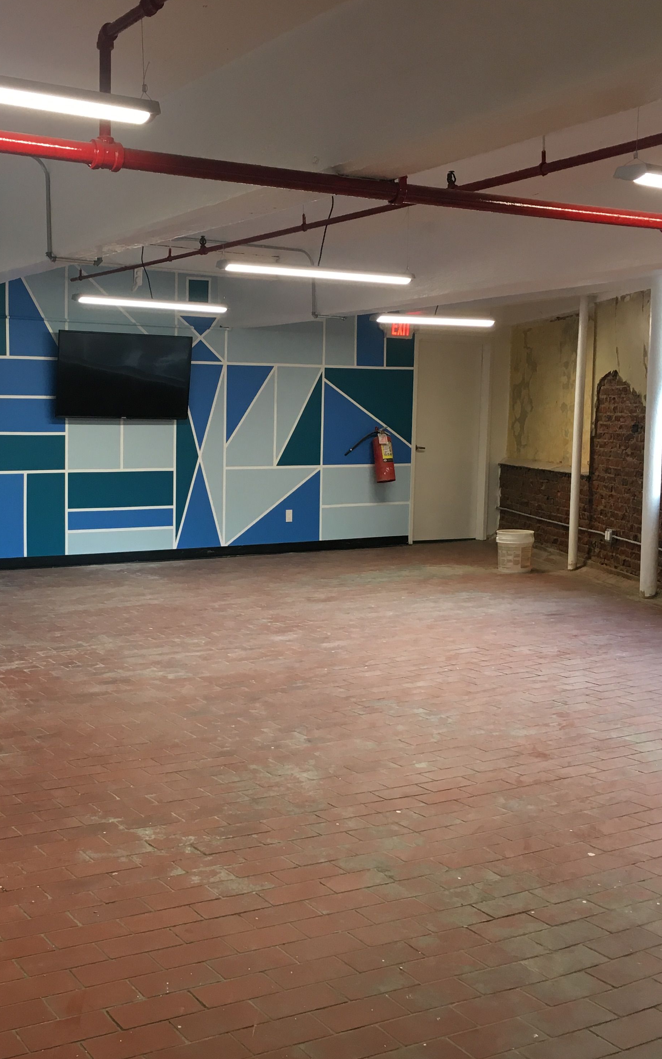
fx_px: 1213
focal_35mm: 42
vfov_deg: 47.2
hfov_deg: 30.3
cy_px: 533
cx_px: 214
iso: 50
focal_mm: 4.15
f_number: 2.2
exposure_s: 1/30
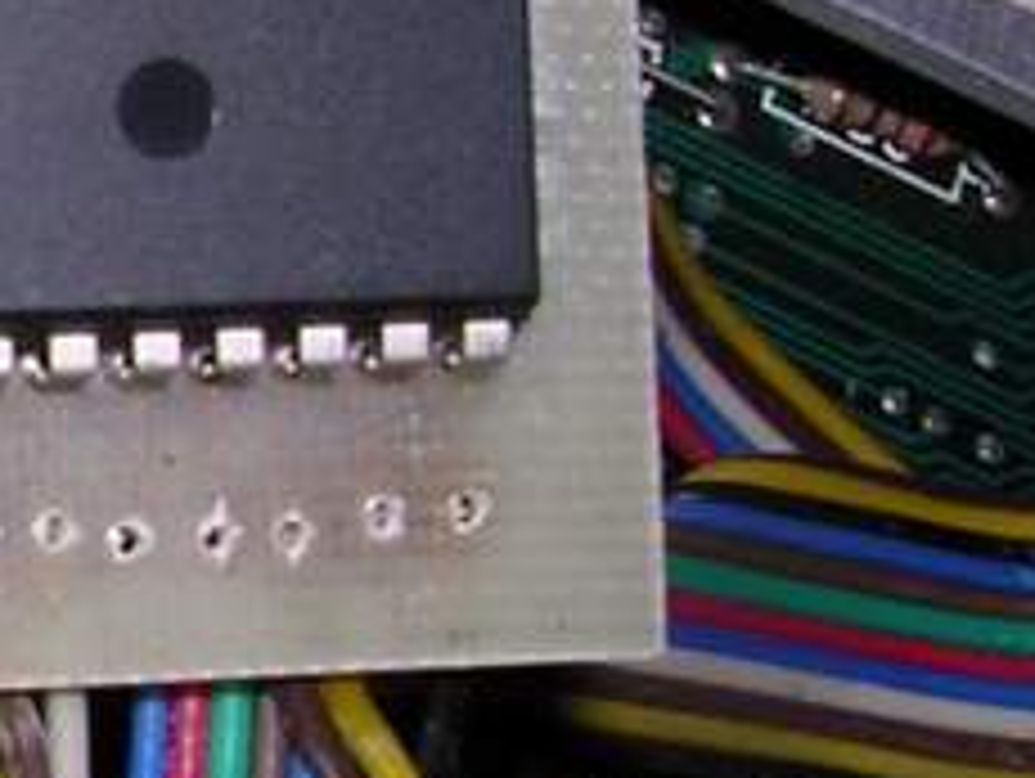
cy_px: 270
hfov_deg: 10.5
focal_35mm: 169
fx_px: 5058
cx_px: -1156
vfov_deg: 8.8
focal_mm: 5.8
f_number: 5.6
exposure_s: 1/60.1
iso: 100
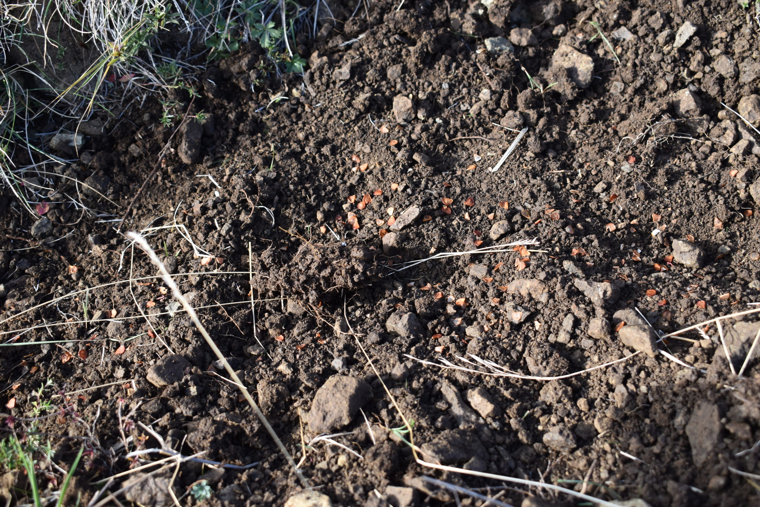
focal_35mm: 44
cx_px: 380
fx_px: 918
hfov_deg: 45.0
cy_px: 254
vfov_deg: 30.9
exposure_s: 1/200
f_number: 6.3
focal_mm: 29
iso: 200
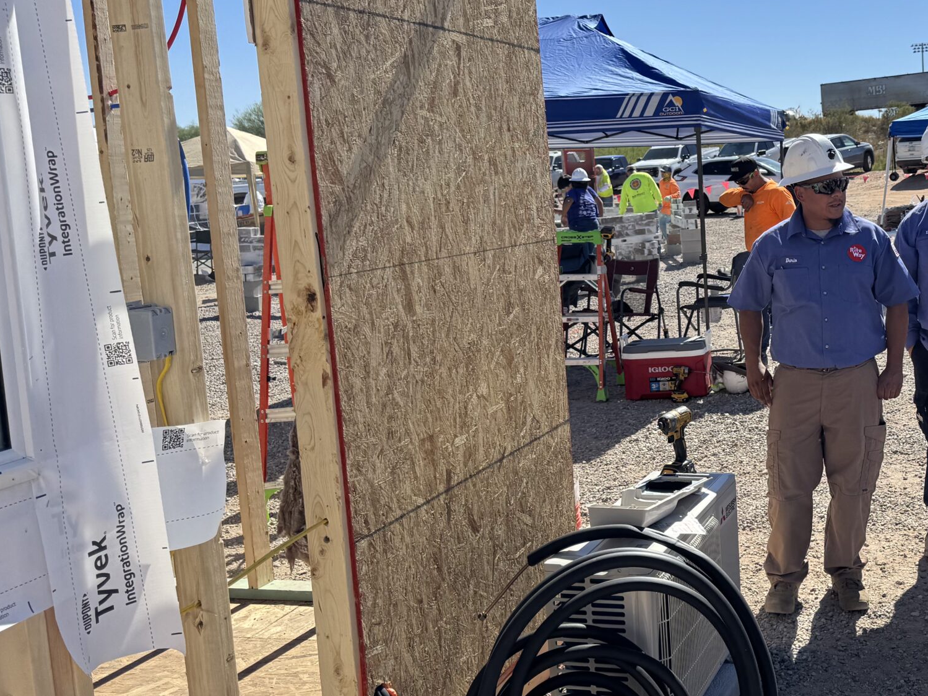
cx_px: 790
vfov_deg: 35.0
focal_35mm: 41
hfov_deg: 42.9
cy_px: 274
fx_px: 1099
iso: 80
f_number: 1.78
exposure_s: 1/5348
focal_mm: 6.76
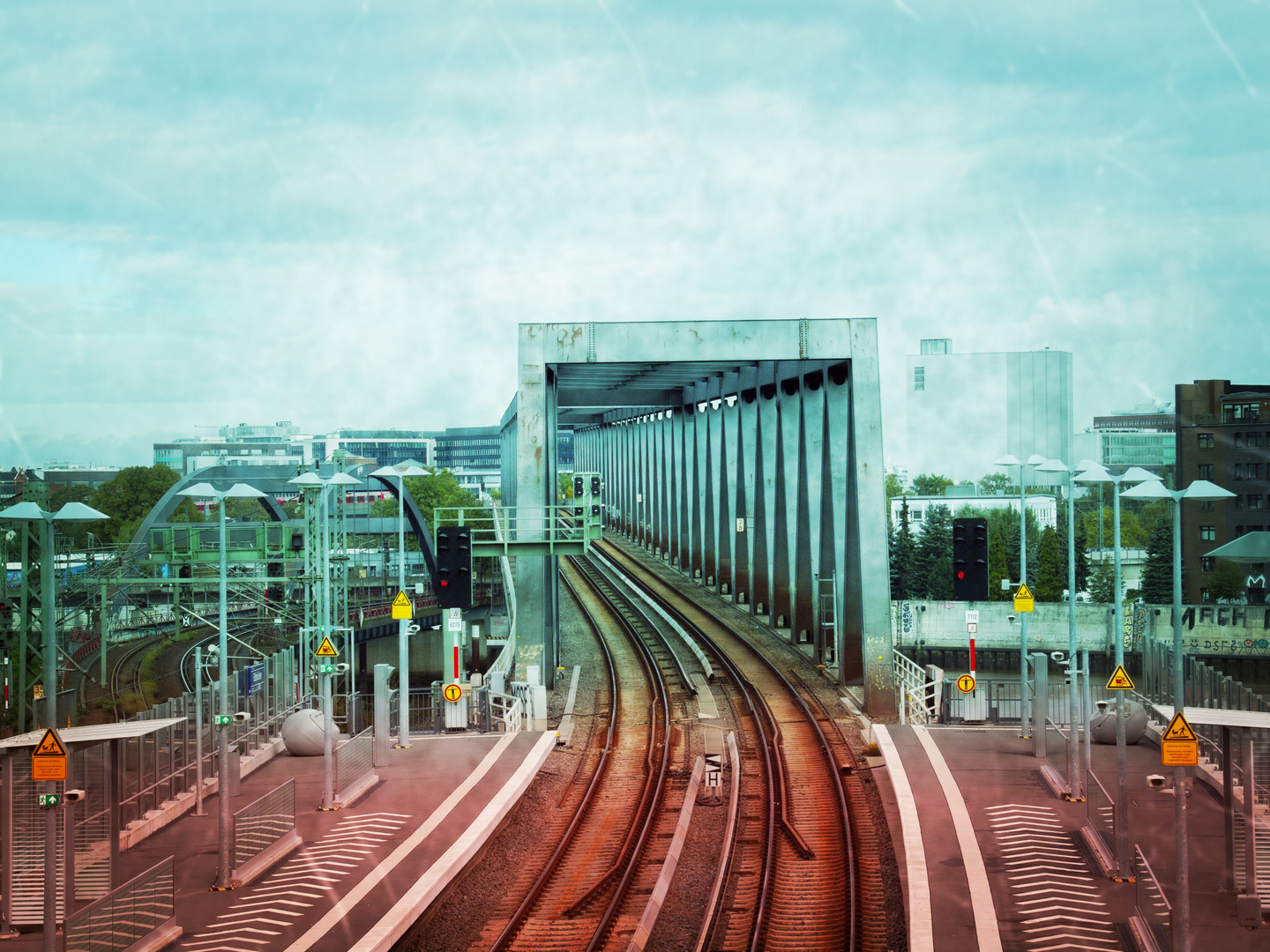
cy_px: 476
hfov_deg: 19.3
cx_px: 635
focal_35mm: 102
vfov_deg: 14.5
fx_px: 3742
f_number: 9
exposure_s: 1/320
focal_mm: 51
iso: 200
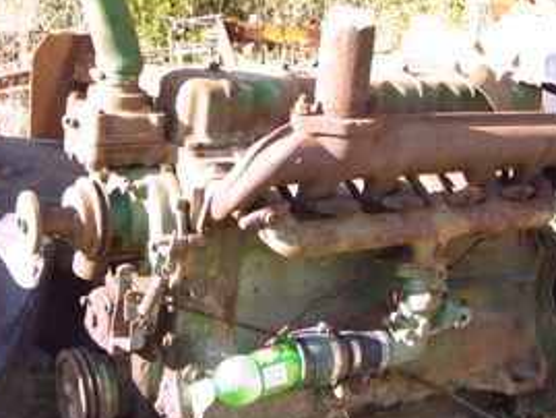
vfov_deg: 24.4
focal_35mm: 60
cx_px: 296
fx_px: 964
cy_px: 215
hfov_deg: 32.2
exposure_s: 1/200
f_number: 3
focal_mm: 7.6
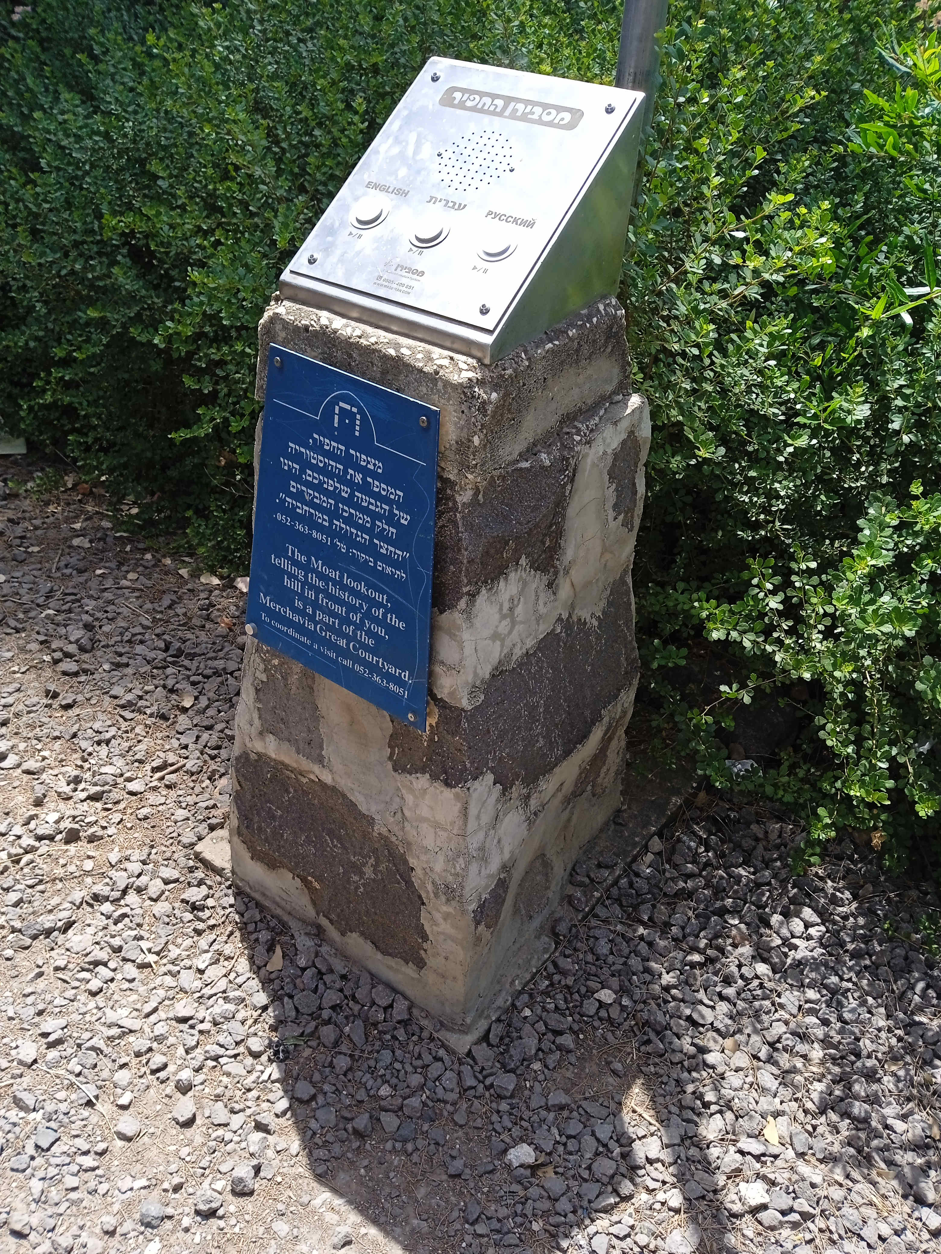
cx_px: 470
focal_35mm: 28
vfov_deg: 63.4
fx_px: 1015
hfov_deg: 49.7
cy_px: 627
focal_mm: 3.43
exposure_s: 1/394
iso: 118
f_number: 2.2
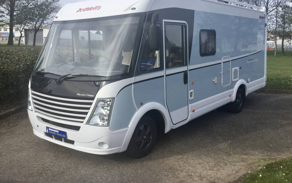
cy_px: 70
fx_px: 279
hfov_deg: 55.3
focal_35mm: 35
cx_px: 155
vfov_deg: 36.1
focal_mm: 3.3
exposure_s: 1/1018
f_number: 2.4
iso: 25
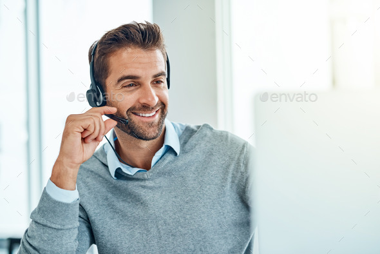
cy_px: 127
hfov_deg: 39.6
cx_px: 190
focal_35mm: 50
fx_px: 528
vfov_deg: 27.0
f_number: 2
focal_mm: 50
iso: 250
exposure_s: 1/250
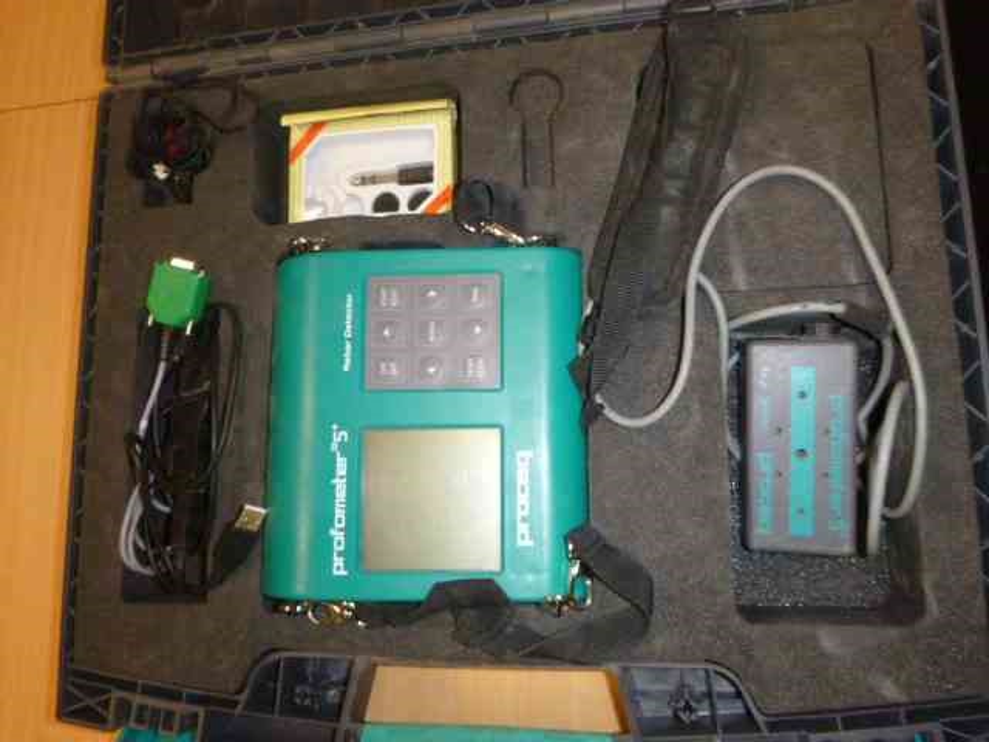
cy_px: 371
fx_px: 714
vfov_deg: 54.9
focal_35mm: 25
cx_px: 494
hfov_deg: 69.4
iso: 400
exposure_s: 1/60
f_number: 3.9
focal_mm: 4.5
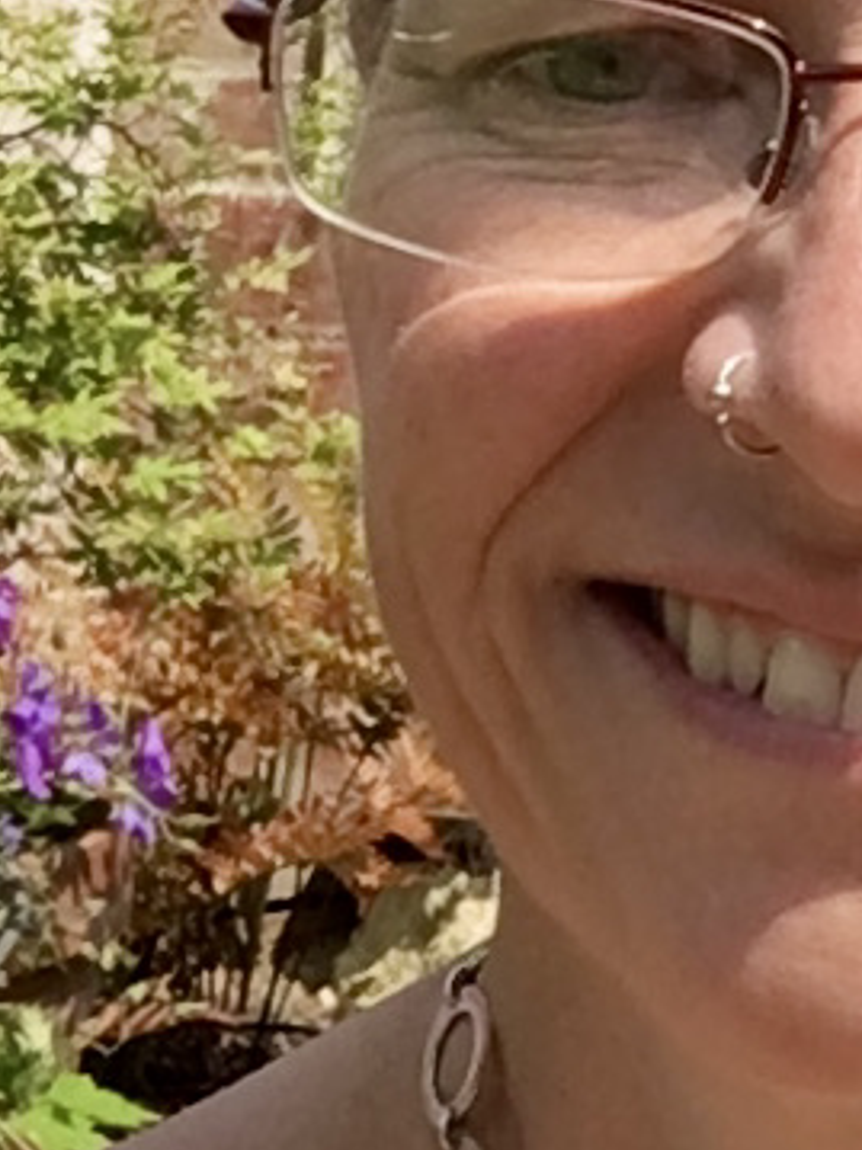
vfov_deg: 26.6
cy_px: 136
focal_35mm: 71
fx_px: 2359
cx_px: 928
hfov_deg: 19.9
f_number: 2.2
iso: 32
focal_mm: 2.65
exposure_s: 1/1353
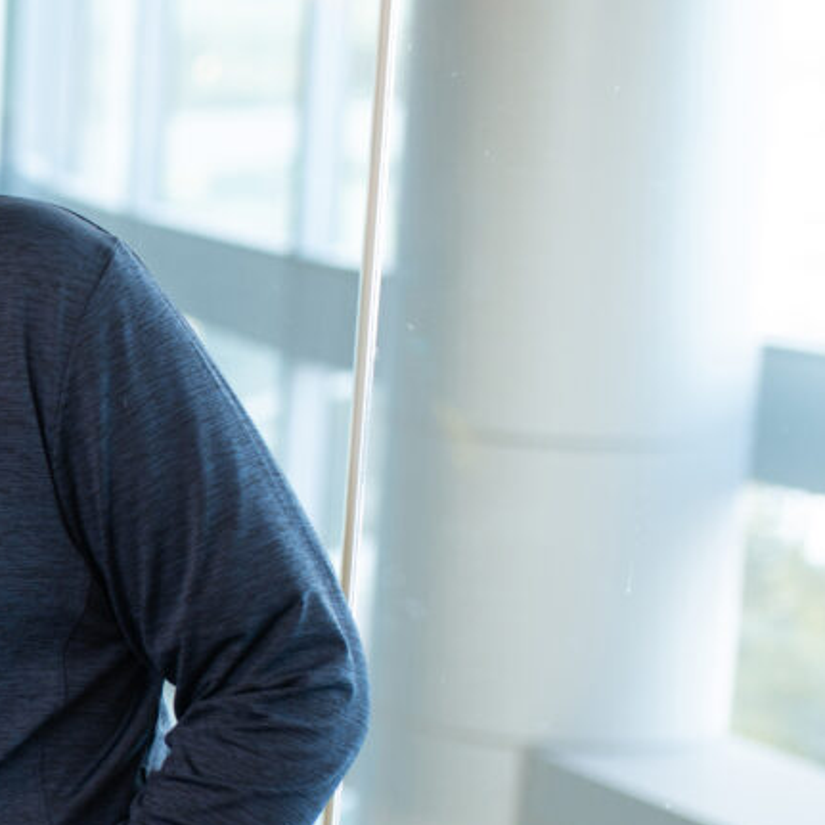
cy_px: 620
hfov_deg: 15.2
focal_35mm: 106
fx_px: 2858
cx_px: -421
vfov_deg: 16.3
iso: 400
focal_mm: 35
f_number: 2.2
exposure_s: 1/125
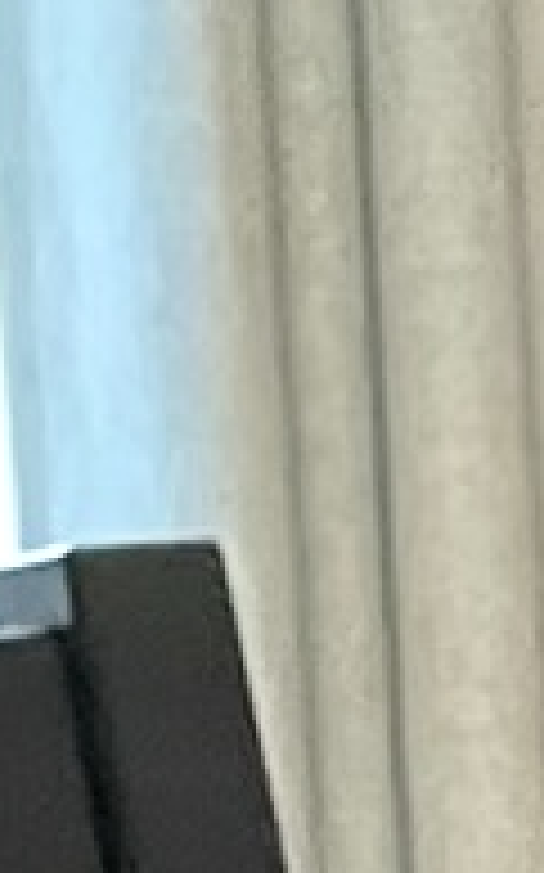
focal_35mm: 189
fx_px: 4490
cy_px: 2617
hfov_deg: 6.1
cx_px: 1978
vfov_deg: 9.0
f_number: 1.6
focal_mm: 4.2
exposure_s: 1/60
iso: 320
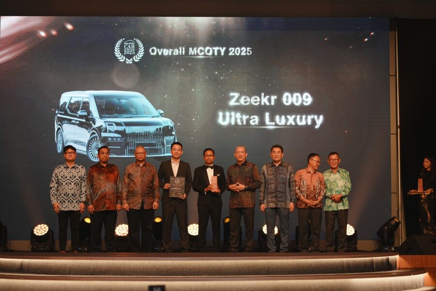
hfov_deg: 23.9
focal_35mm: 85
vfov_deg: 16.1
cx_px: 218
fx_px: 1029
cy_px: 146
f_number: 3.2
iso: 500
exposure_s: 1/100
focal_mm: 85
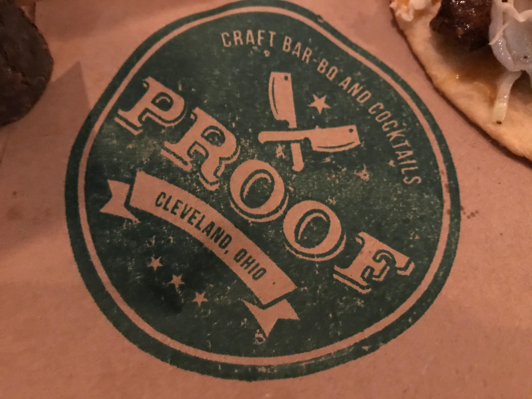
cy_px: 200
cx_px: 266
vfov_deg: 49.7
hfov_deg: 63.4
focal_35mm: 28
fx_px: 430
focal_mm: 3.99
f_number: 1.8
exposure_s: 1/4
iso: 200
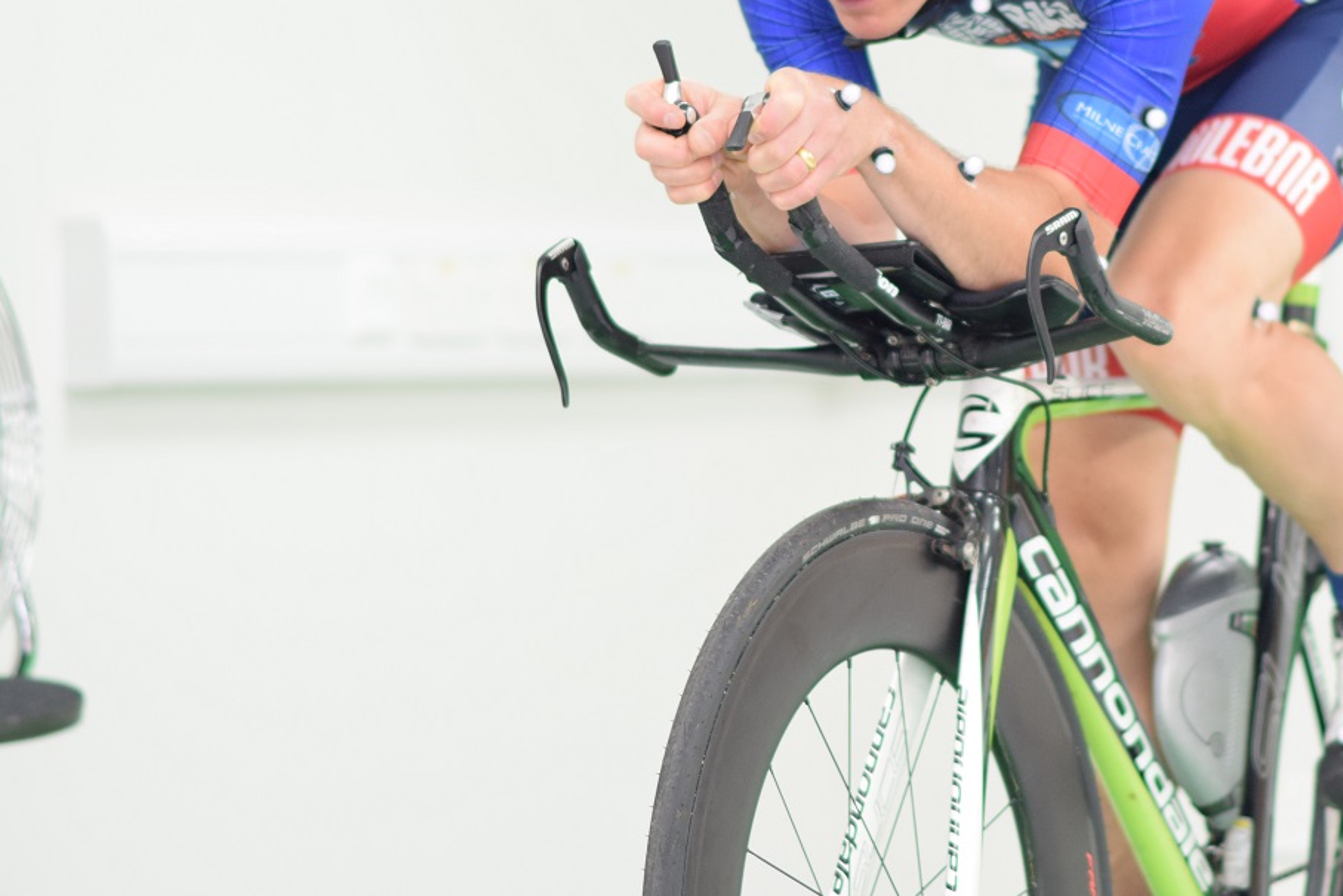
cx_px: 964
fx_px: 7866
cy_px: 311
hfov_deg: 9.7
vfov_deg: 6.5
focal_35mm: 211
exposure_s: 1/160
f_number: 1.8
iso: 640
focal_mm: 85
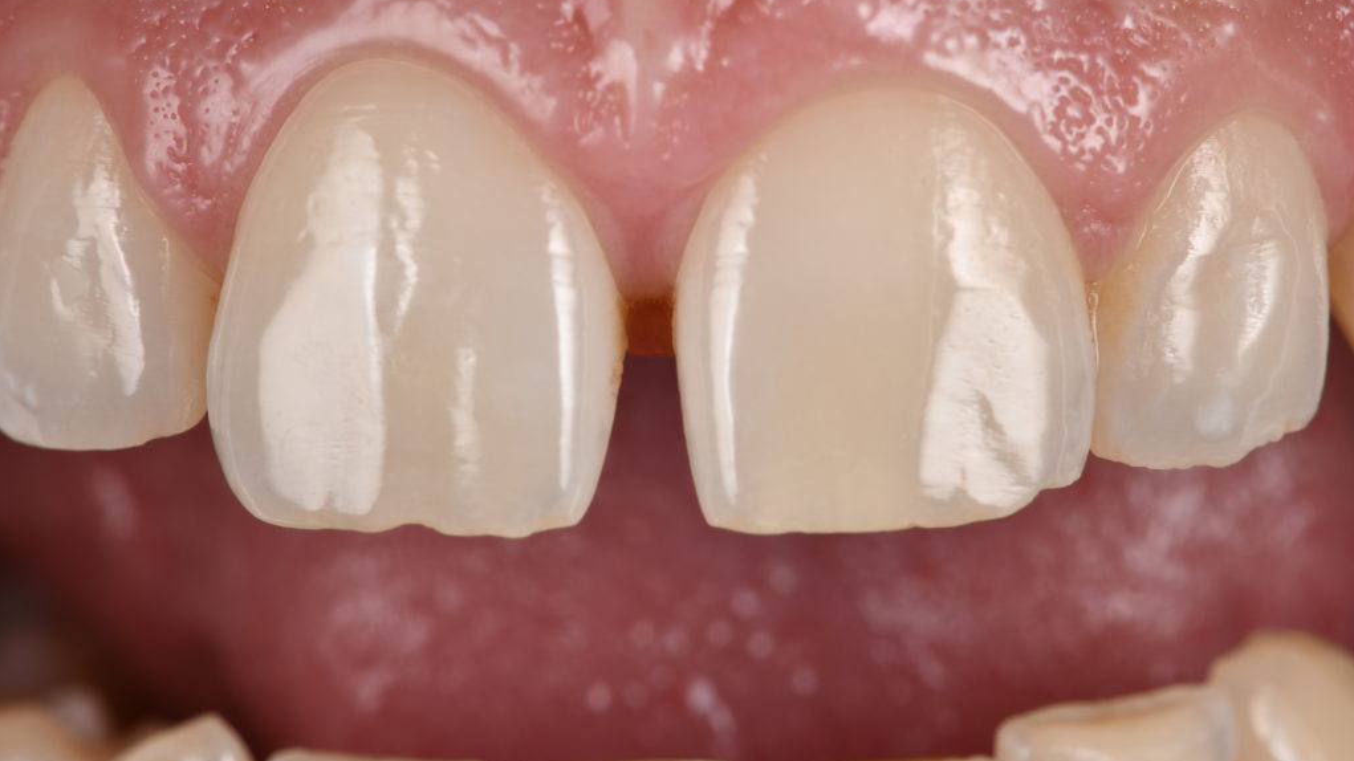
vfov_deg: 7.4
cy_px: 311
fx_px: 5923
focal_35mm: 165
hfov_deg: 13.0
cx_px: 676
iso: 125
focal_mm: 105
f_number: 25
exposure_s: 1/160
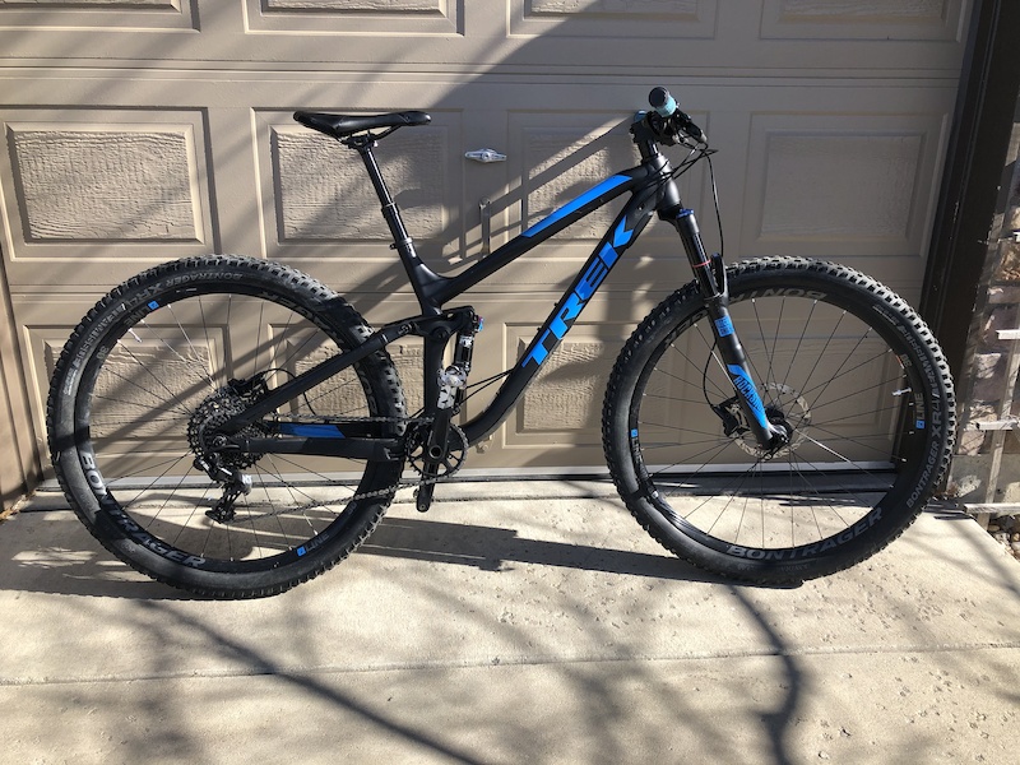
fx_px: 825
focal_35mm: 28
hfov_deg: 63.4
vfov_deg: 49.7
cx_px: 510
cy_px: 382
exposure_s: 1/727
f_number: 1.8
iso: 20
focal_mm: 3.99
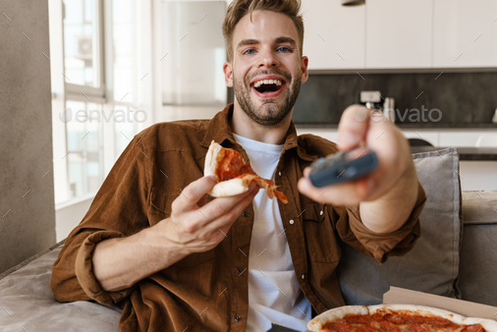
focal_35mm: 35
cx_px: 248
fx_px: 483
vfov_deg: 37.9
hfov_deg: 54.4
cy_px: 161
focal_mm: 30
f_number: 3.2
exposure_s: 1/200
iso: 500
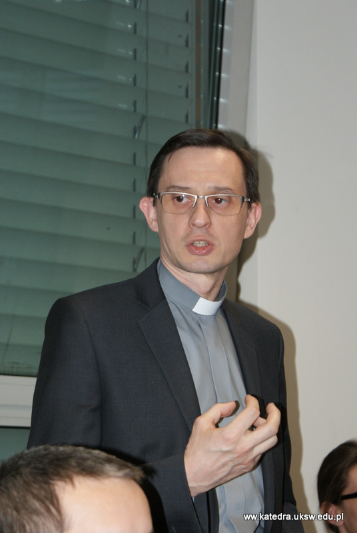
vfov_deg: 19.4
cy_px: 266
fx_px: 1556
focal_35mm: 105
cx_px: 178
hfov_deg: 13.1
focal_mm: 70
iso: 400
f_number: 5.6
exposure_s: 1/125
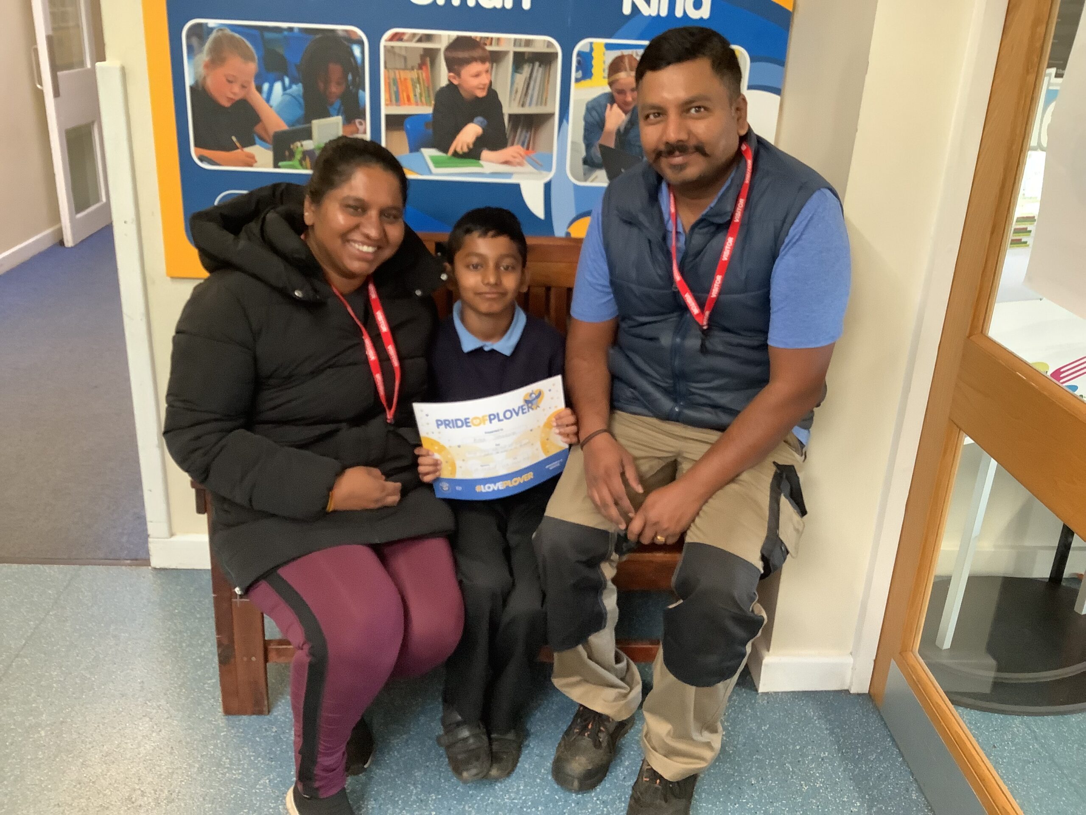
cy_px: 408
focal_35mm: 31
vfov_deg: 45.4
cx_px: 543
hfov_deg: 58.4
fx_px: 973
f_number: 2.4
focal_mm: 3.3
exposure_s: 1/50
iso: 400
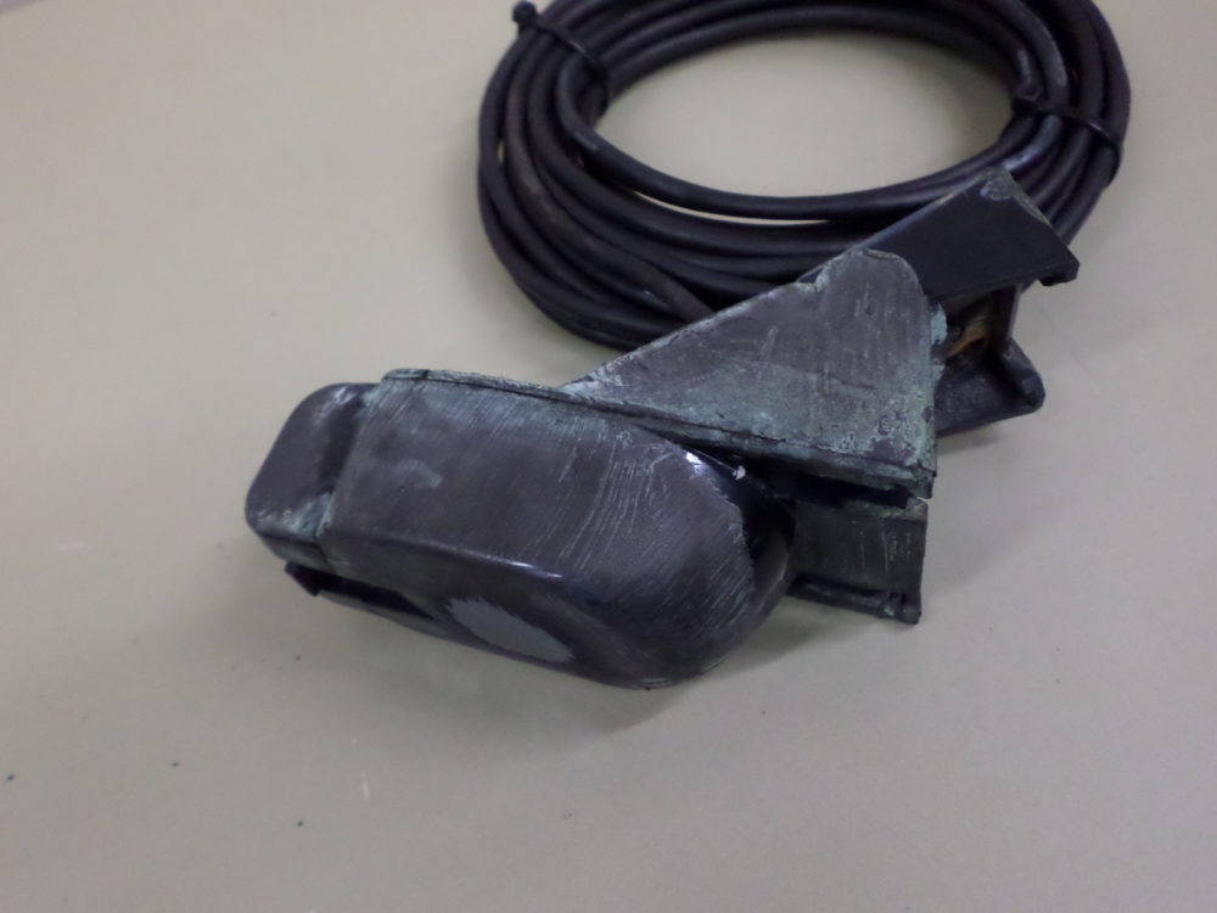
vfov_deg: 51.4
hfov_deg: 65.3
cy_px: 456
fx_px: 949
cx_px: 608
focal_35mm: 27
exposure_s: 1/30
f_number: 2.6
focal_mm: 4.9
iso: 400
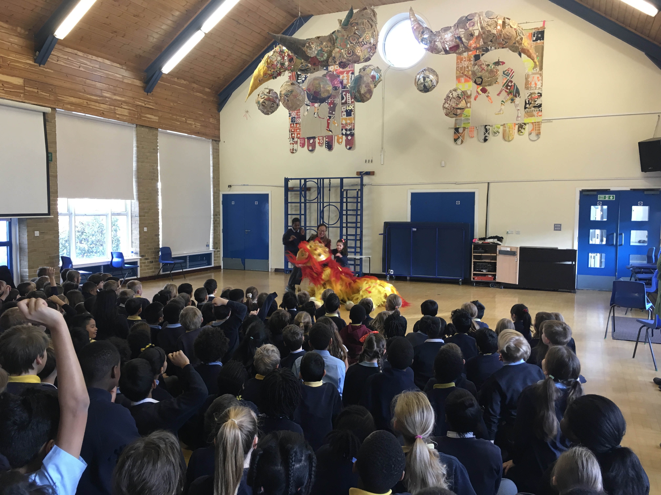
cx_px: 330
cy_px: 248
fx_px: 554
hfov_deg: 61.7
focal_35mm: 29
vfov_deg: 48.2
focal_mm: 4.15
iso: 100
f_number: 2.2
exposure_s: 1/33
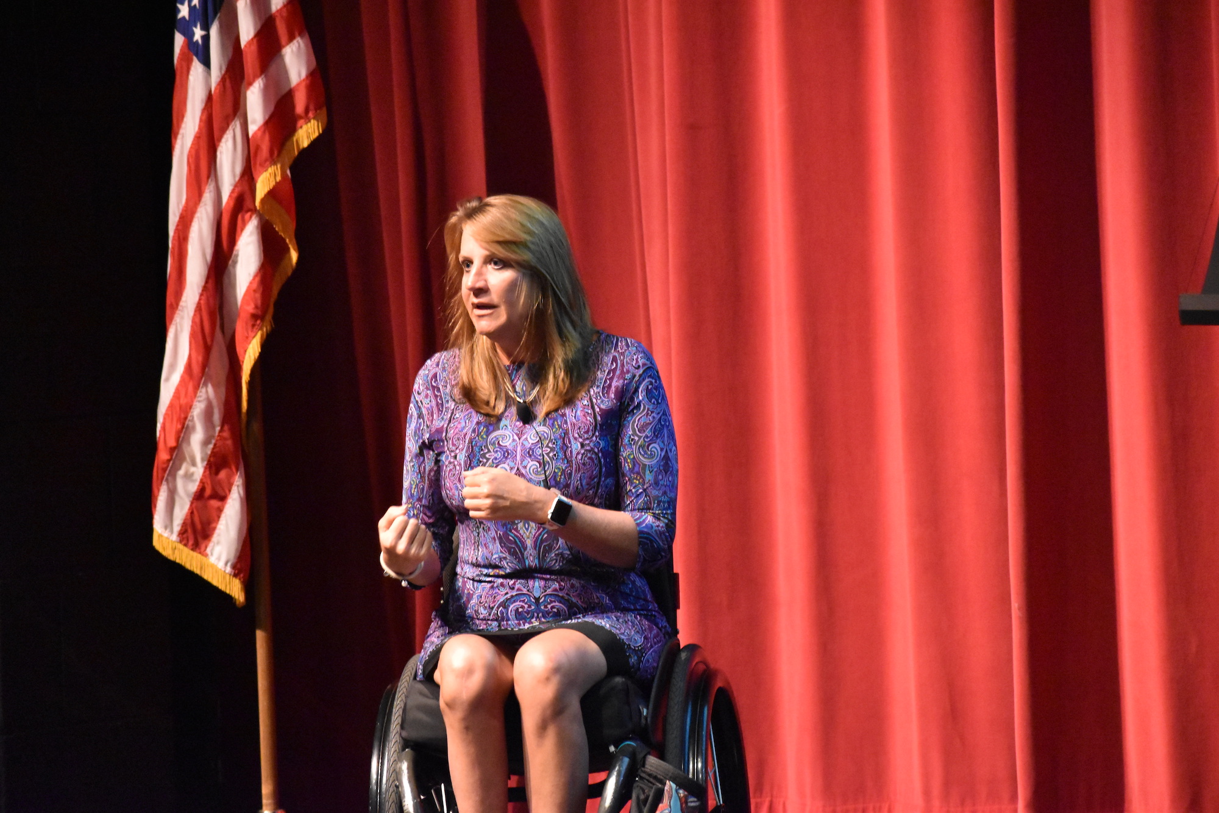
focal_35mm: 202
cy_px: 406
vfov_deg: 6.8
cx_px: 610
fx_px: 6856
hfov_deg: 10.2
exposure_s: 1/50
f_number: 5.6
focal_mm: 135
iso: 8000
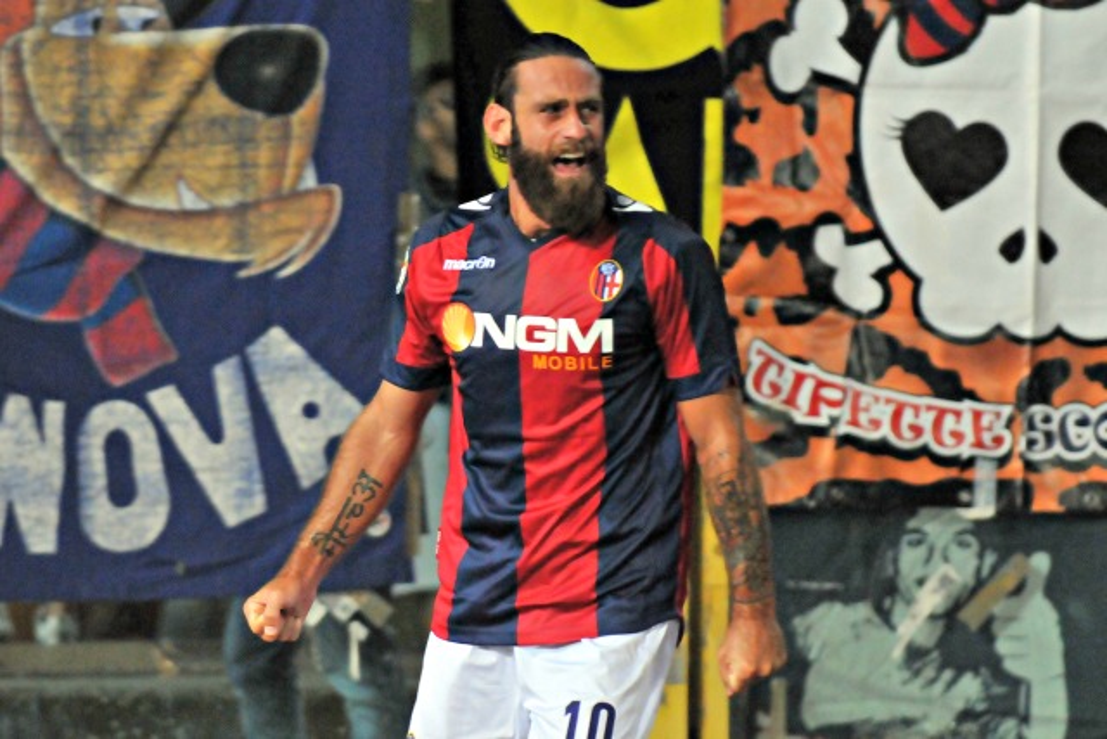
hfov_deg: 6.9
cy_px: 370
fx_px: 9226
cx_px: 554
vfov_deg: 4.6
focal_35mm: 300
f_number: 4.5
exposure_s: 1/500
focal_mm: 200
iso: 2500
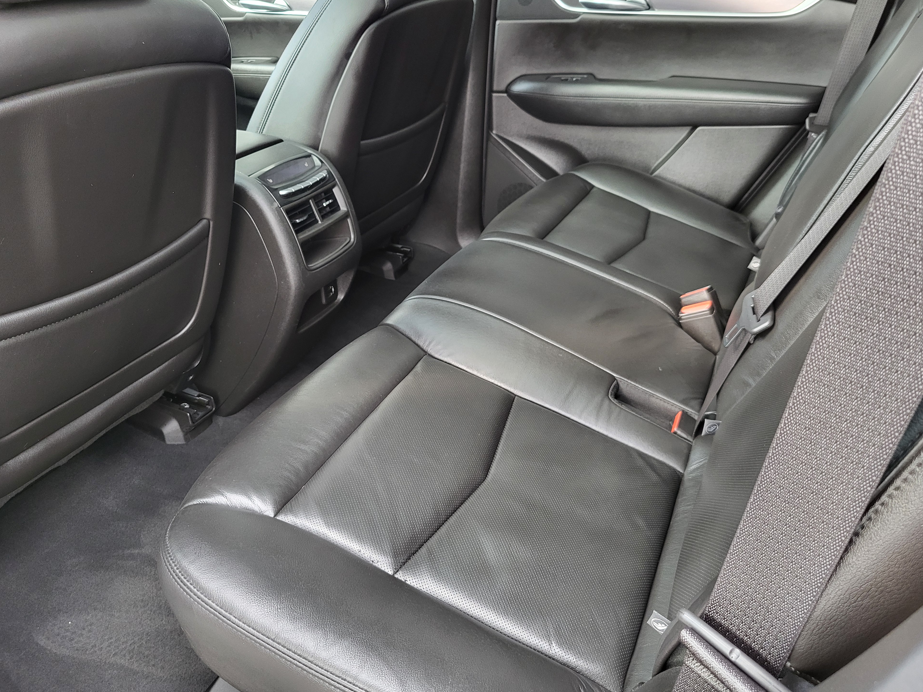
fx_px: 720
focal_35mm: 27
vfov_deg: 51.4
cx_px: 454
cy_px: 346
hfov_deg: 65.3
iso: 320
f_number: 1.8
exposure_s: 1/120
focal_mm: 5.4
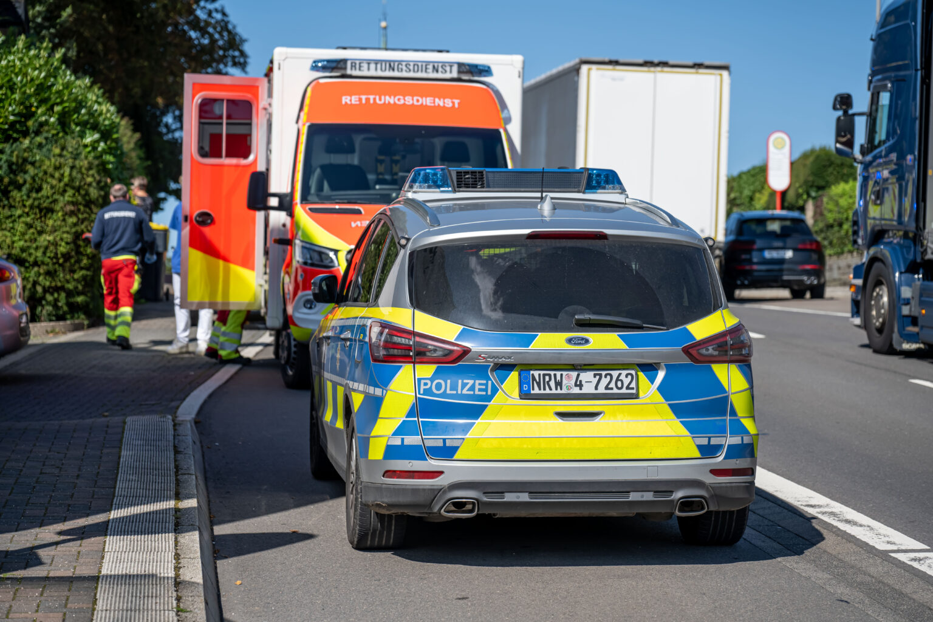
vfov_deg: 14.4
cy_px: 311
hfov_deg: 21.5
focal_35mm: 95
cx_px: 466
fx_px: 2462
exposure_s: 1/1250
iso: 100
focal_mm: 95
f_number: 4
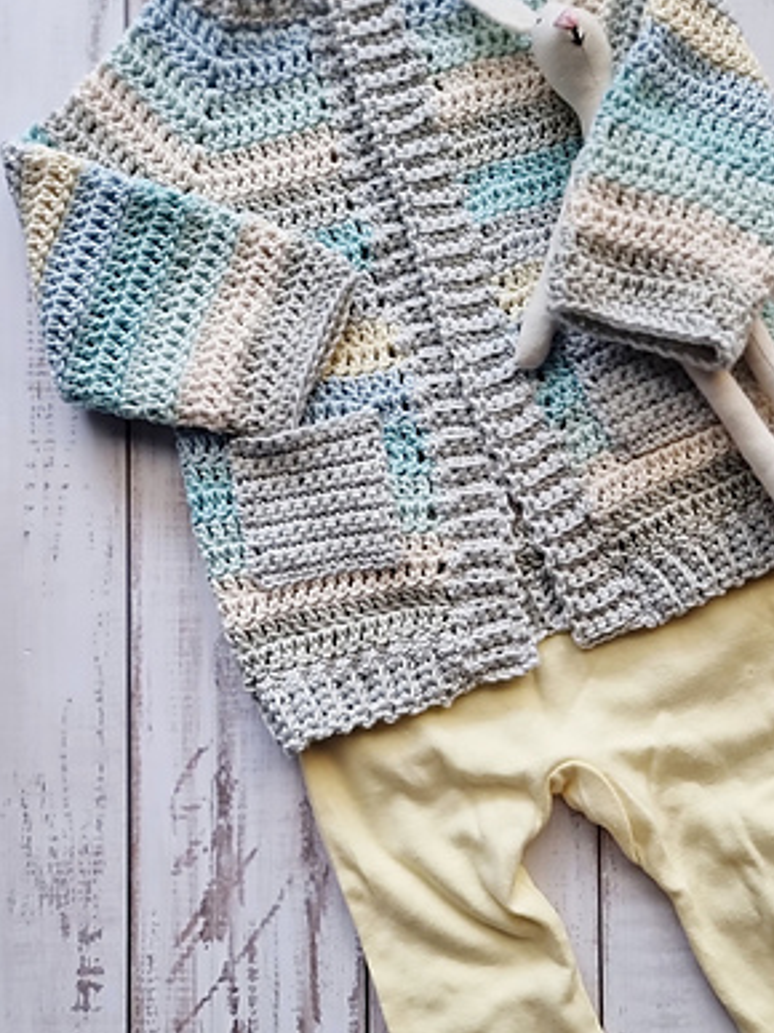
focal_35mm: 31
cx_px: 474
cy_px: 547
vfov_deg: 58.3
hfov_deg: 45.1
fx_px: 925
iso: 160
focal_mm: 6.7
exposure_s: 1/100
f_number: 1.8
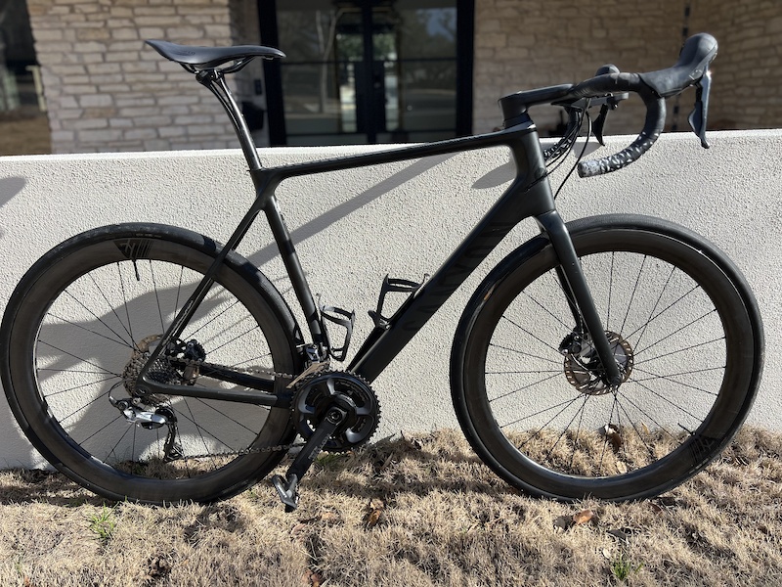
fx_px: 587
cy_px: 294
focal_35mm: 26
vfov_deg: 53.1
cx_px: 391
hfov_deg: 67.3
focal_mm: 5.7
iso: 50
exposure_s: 1/2513
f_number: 1.5
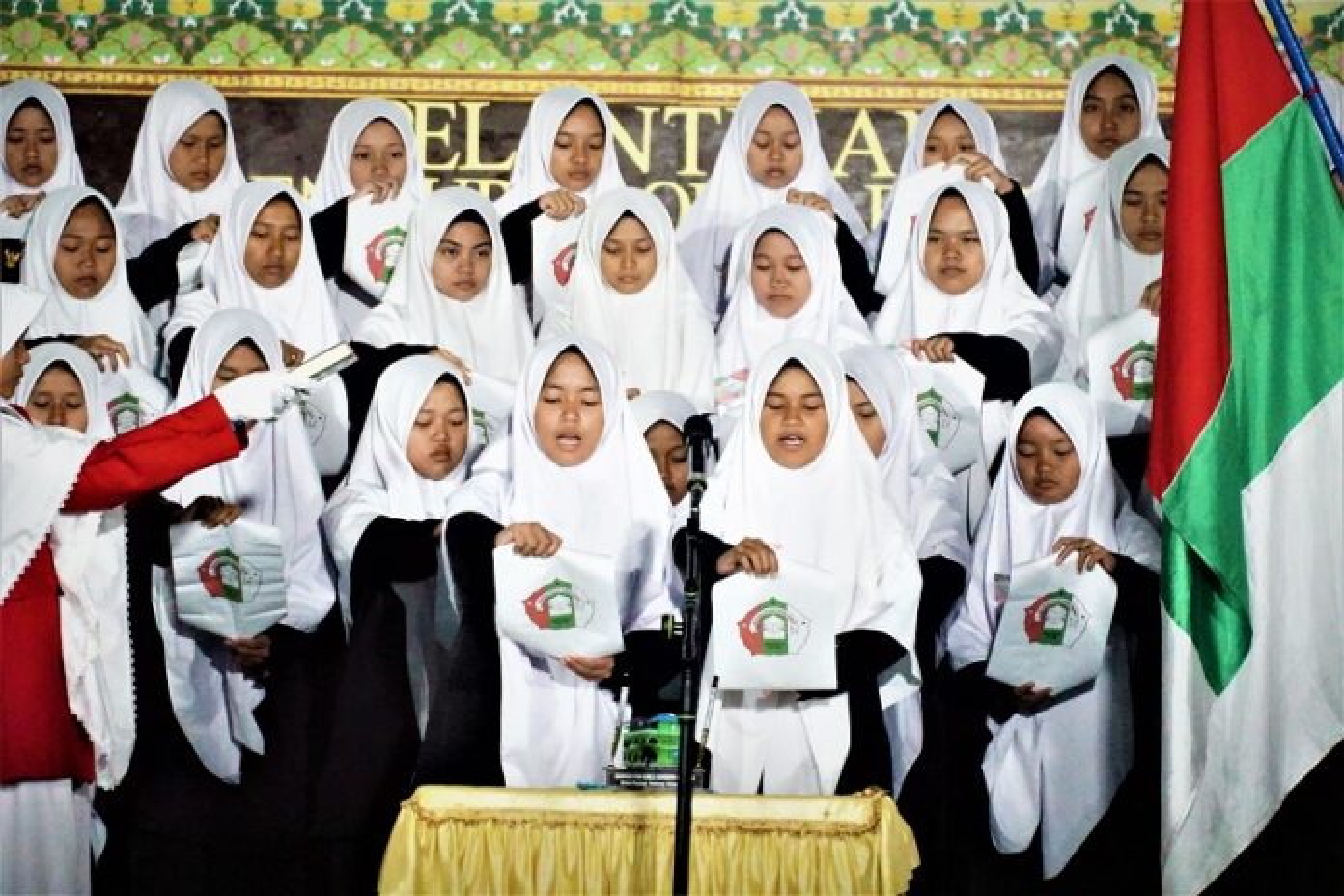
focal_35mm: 202
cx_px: 672
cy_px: 448
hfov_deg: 10.2
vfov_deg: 6.8
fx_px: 7559
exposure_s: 1/500
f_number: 5.6
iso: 25600
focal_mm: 135
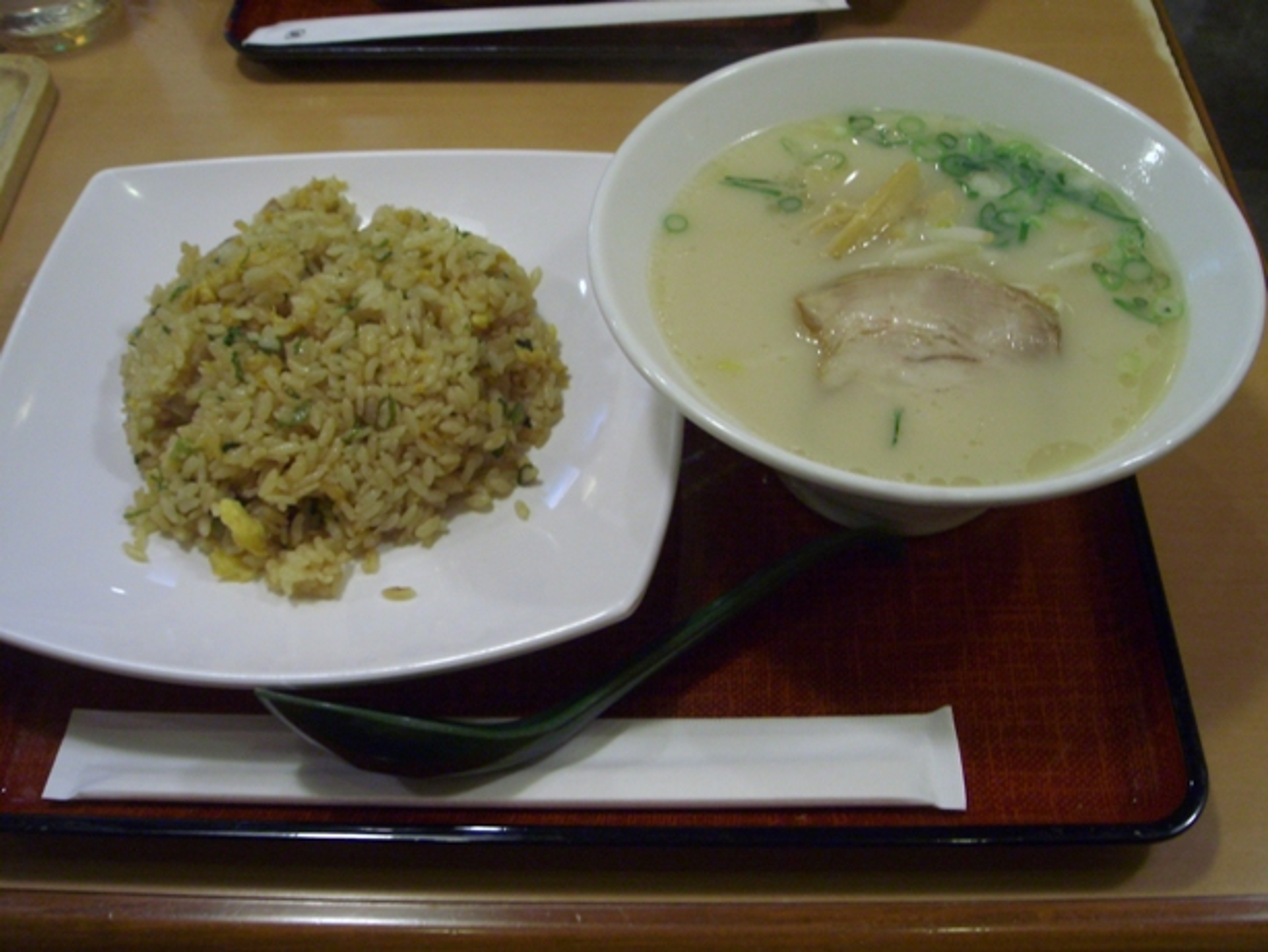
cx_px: 634
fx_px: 1429
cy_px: 476
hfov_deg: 47.8
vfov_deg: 36.8
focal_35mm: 39
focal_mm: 8
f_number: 2.8
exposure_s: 1/20
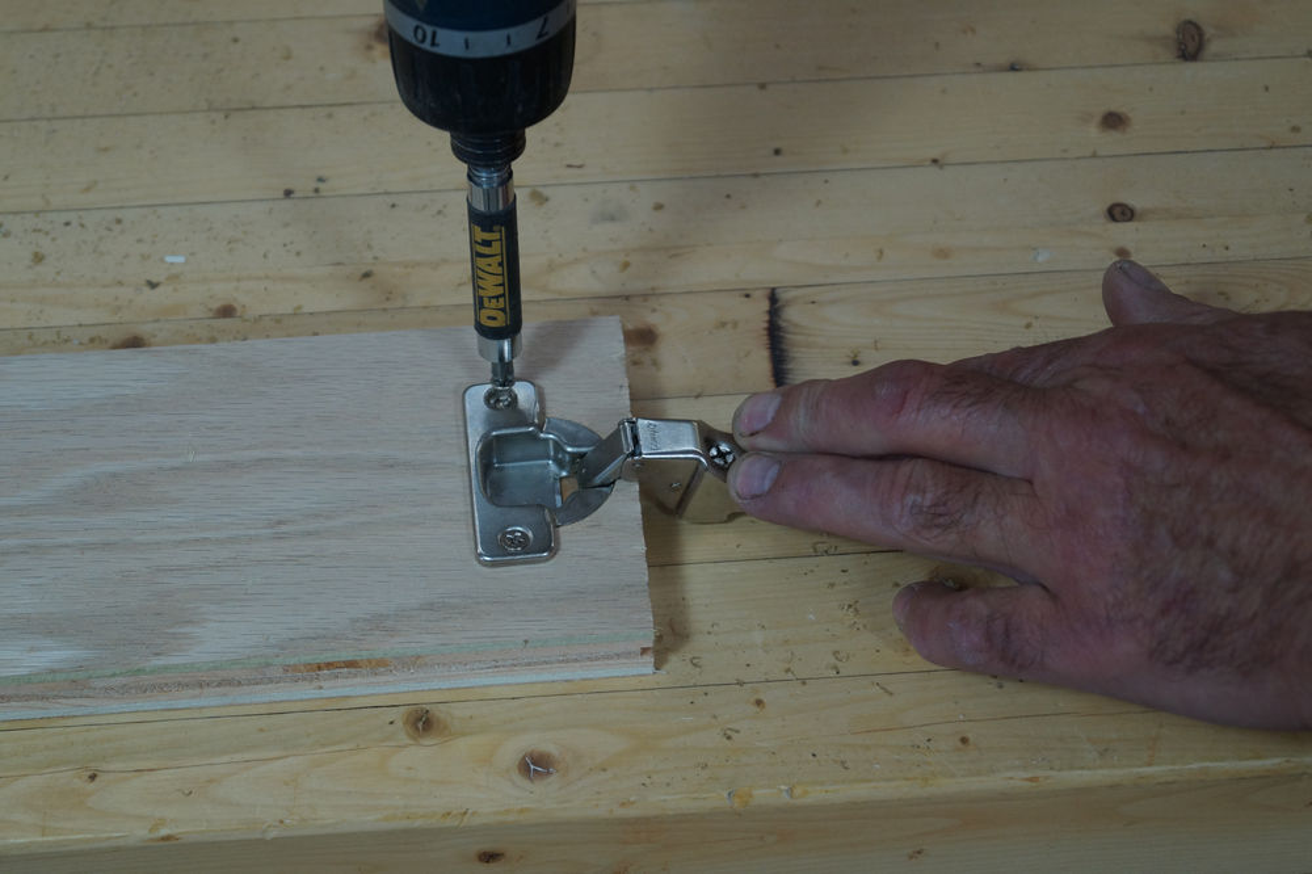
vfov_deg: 16.5
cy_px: 437
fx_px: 3006
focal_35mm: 82
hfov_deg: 24.6
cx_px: 656
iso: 500
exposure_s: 1/160
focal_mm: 55
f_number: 5.6
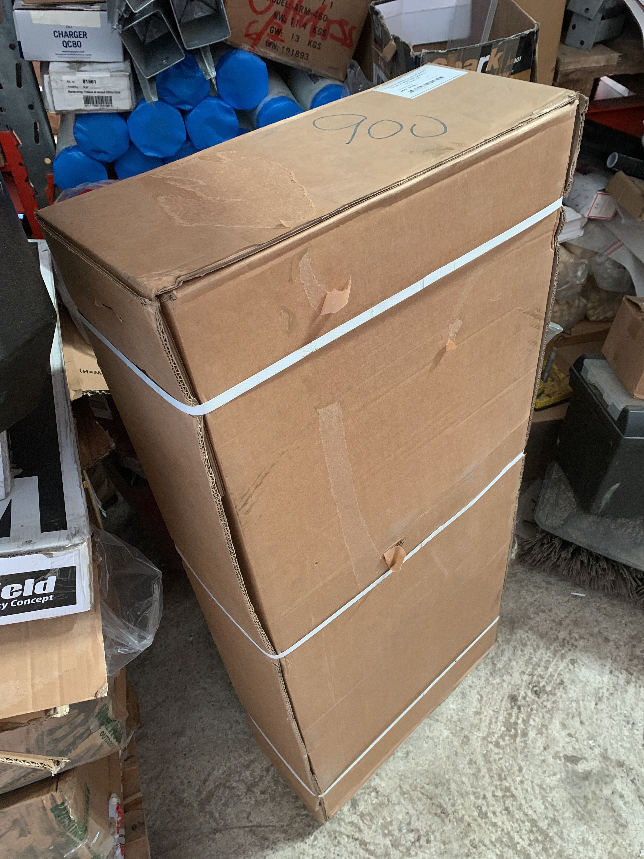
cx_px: 322
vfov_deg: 67.3
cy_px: 430
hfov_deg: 53.1
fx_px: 645
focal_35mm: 26
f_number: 1.8
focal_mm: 4.25
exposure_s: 1/30
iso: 400
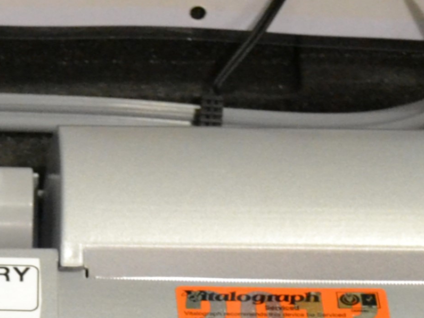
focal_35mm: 214
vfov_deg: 6.7
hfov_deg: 9.1
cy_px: 629
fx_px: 2621
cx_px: -111
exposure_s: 1/60
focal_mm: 30
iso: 2200
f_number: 4.5
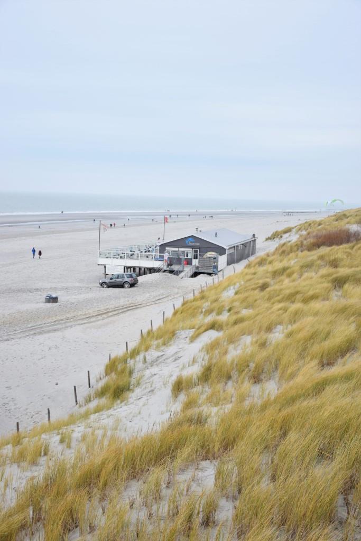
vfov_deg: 38.9
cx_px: 180
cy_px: 270
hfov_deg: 26.5
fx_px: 767
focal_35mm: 51
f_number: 5
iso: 100
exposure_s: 1/160
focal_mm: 34
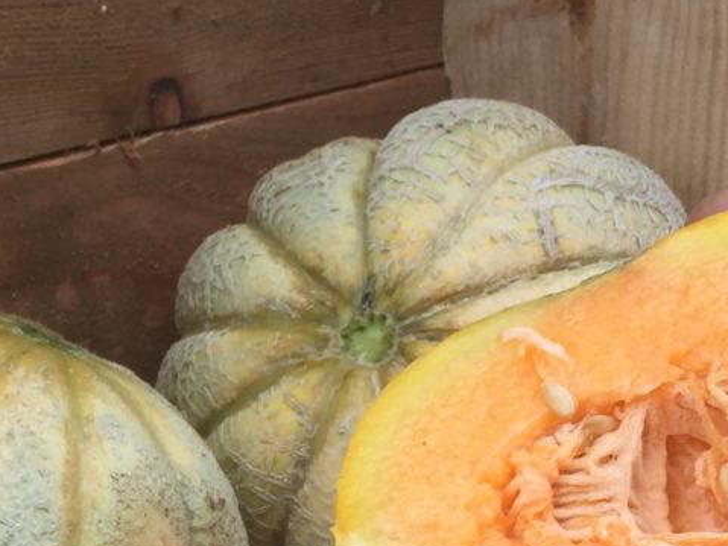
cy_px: 482
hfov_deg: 20.7
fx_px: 1955
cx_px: 71
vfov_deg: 15.7
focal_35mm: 93
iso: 32
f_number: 2.2
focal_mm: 4.15
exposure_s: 1/384
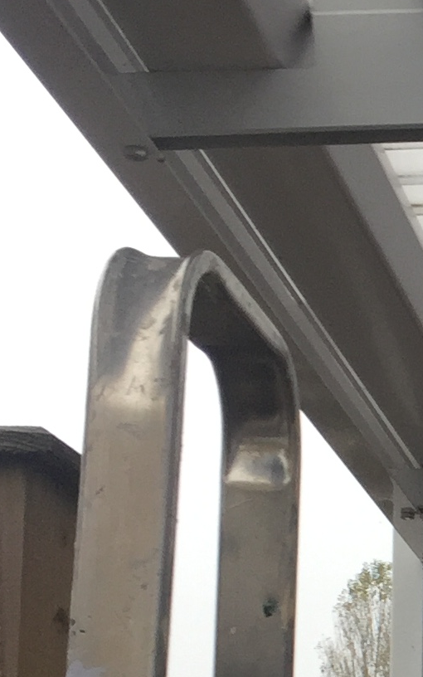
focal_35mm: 123
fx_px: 2269
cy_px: 777
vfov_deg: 16.4
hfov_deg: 9.7
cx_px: 939
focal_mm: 4.15
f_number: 2.2
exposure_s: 1/100
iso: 32
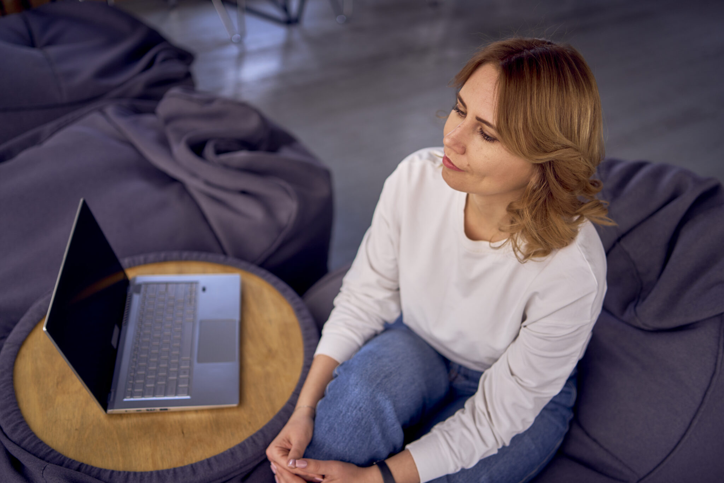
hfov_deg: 54.4
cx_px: 362
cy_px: 242
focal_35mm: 35
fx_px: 704
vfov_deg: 37.8
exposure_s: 1/125
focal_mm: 35
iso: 200
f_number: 1.8
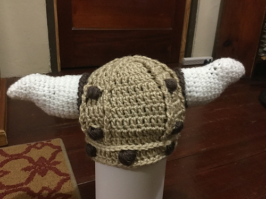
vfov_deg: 45.4
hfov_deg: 58.4
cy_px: 100
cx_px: 133
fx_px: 238
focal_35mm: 31
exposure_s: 1/15
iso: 400
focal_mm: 3.3
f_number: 2.4
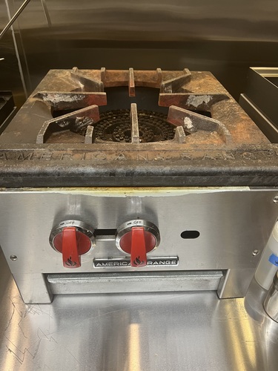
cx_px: 139
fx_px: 278
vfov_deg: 67.3
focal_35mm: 26
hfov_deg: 53.1
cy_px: 186
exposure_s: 1/60
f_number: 1.5
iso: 200
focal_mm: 5.7
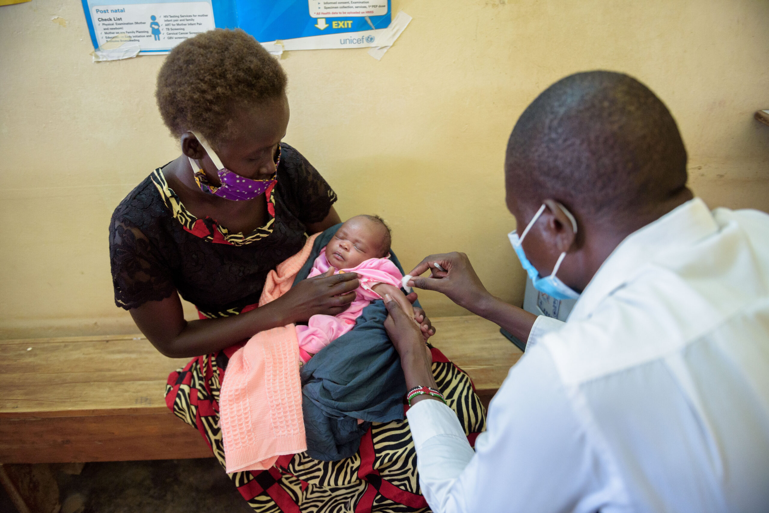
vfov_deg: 53.2
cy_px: 256
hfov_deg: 73.7
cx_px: 384
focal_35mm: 24
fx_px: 513
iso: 2000
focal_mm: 24
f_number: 2.8
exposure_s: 1/100
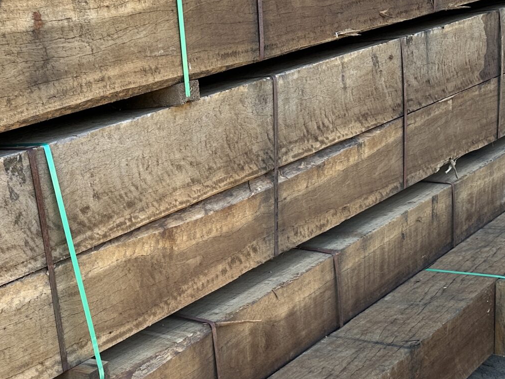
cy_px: 303
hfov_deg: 30.6
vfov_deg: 23.7
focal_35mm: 61
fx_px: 890
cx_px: 71
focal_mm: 6.86
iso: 80
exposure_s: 1/421
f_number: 1.78
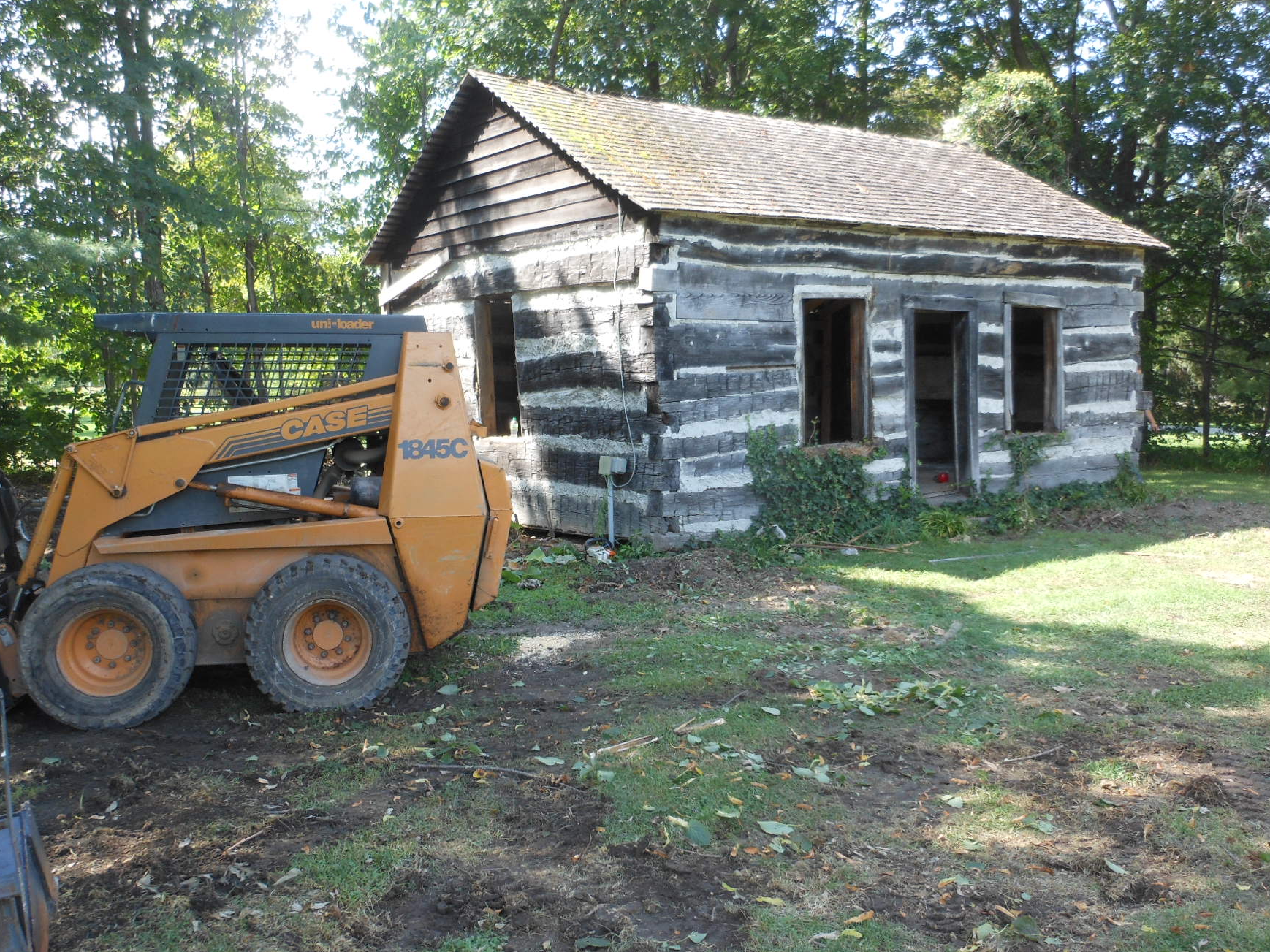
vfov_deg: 42.9
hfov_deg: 55.4
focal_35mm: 33
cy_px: 521
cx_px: 634
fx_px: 1211
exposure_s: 1/80
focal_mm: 5
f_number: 3.7
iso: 80
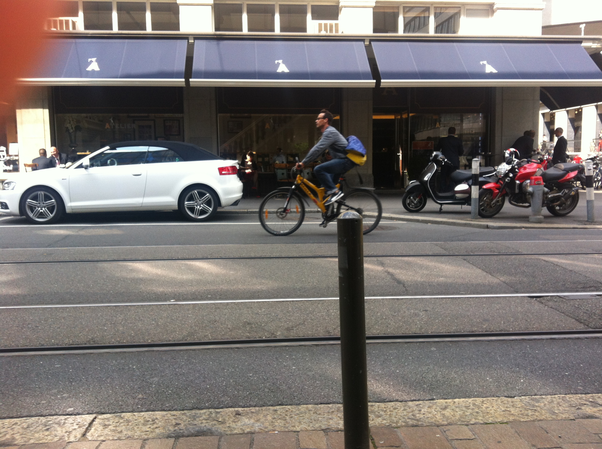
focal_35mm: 35
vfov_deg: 40.6
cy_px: 224
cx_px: 301
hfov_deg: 52.7
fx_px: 608
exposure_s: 1/219
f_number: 2.8
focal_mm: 3.85
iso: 80
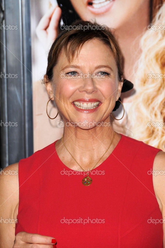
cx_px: 82
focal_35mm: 255
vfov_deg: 8.1
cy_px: 124
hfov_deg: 5.4
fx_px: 1758
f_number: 8
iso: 250
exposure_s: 1/250
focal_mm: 170
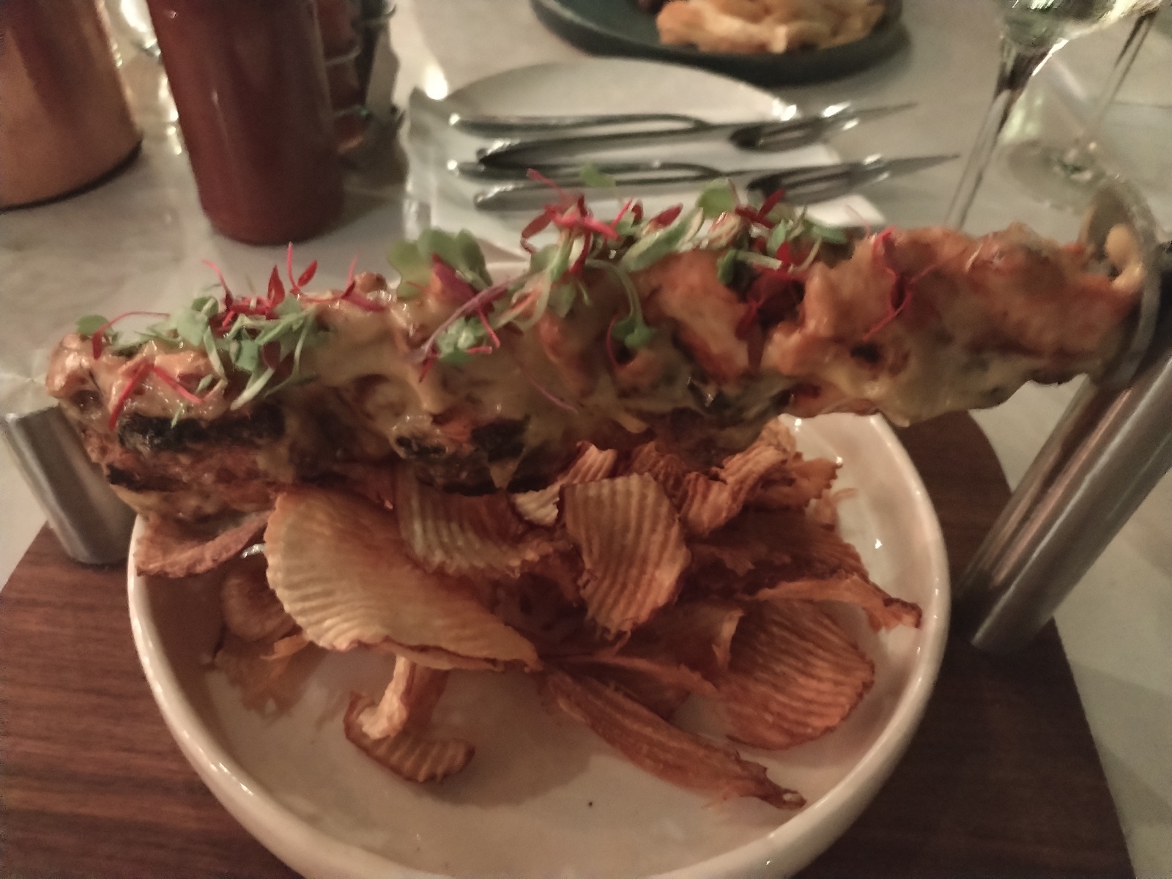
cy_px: 440
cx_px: 586
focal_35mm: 29
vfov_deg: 48.2
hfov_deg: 61.7
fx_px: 982
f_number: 1.8
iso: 6826
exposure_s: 1/14.3
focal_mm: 4.75
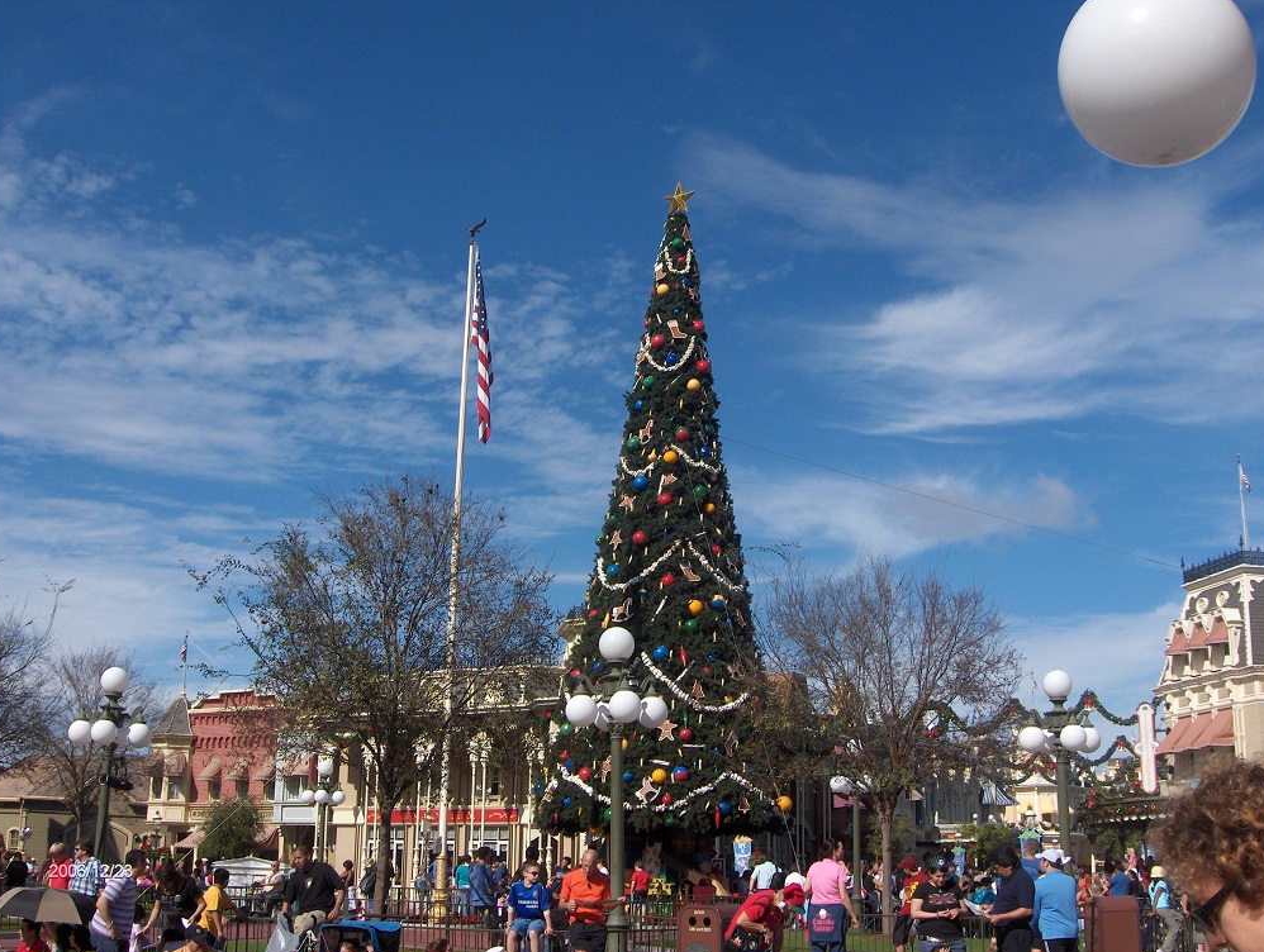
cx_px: 632
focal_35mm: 40
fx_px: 1463
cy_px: 485
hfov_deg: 46.7
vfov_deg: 36.1
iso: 100
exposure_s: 1/1235
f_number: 4.8
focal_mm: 8
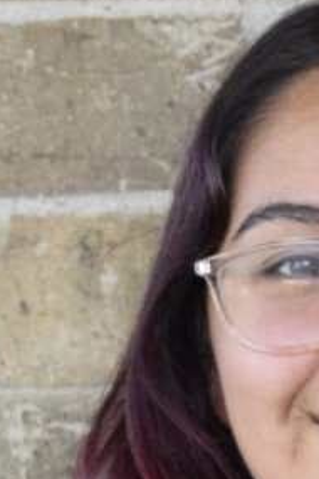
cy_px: 794
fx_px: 4426
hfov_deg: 4.1
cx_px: 494
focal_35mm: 333
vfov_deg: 6.1
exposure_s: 1/500
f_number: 5.6
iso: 3200
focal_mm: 55
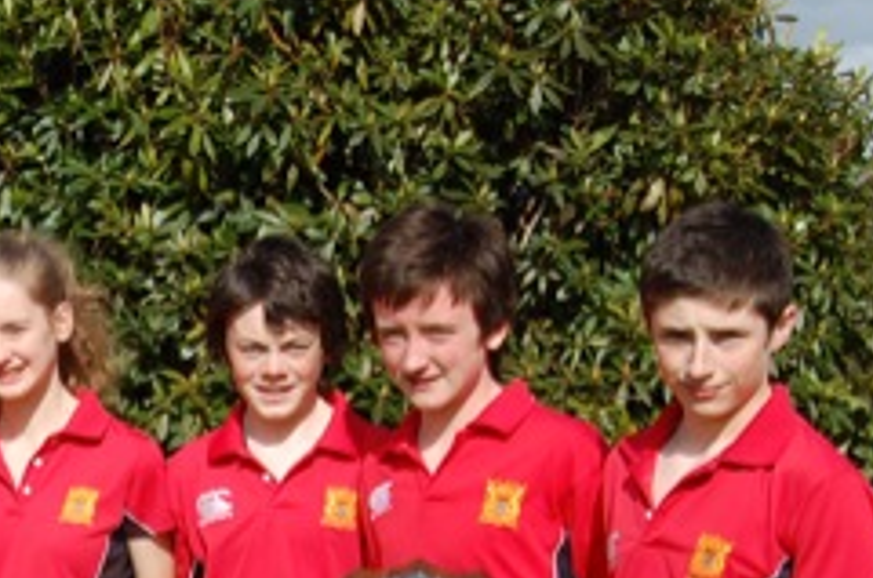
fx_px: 2541
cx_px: -76
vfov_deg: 12.6
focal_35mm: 105
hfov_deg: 18.8
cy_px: 736
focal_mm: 24
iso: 200
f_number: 9
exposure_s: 1/320
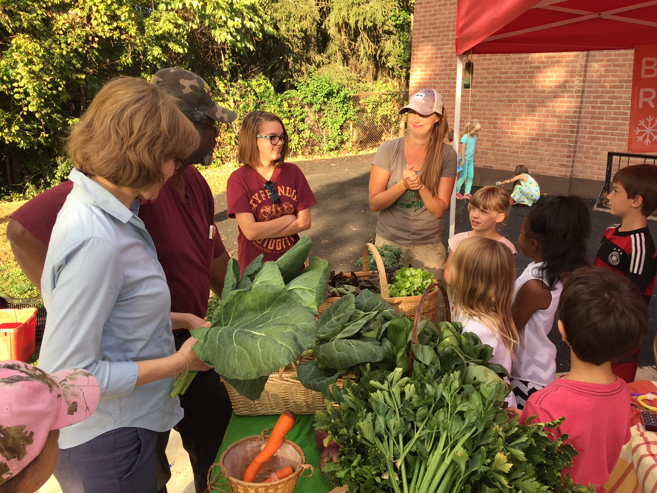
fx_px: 550
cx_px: 328
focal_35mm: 29
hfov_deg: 61.7
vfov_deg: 48.2
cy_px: 246
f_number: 2.2
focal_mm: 4.15
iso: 32
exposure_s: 1/241
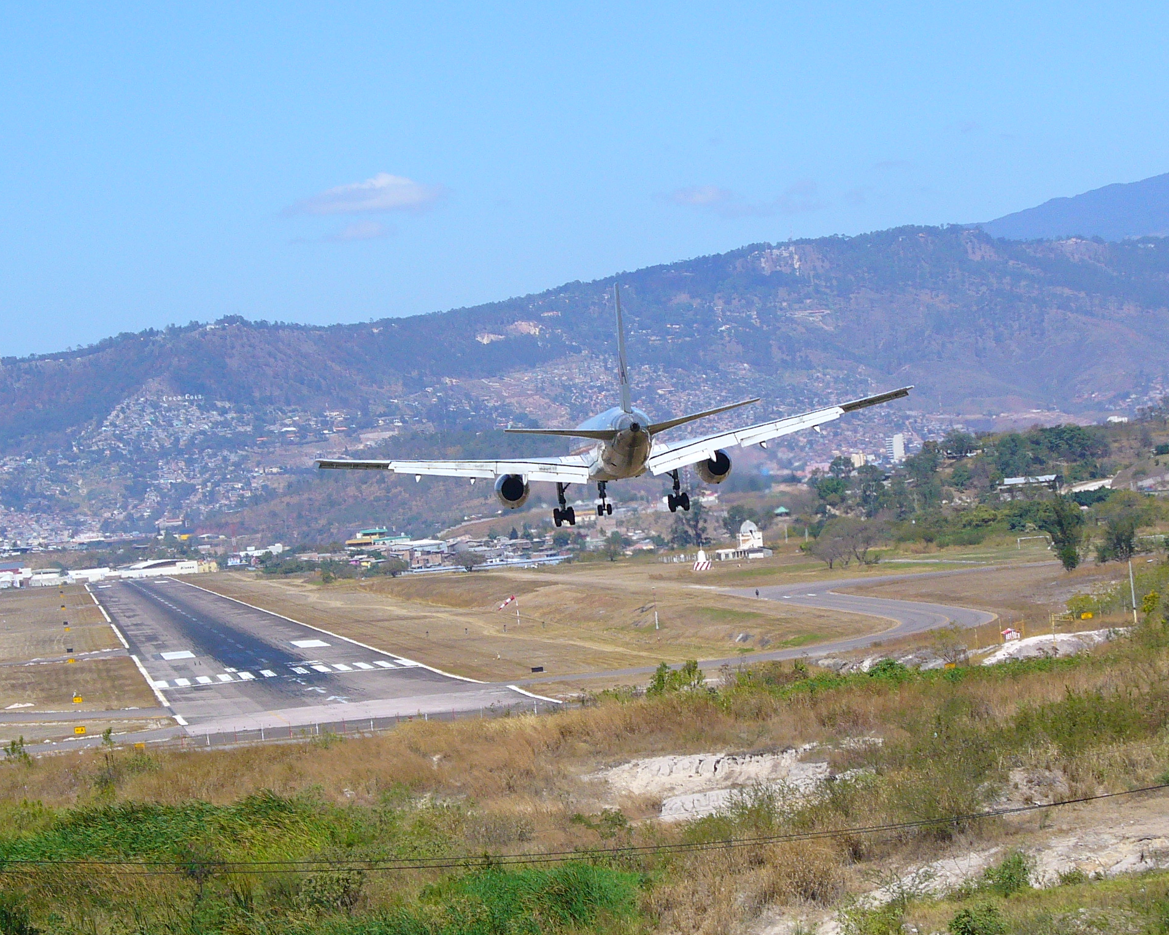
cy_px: 469
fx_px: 4394
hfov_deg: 15.2
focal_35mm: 127
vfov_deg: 12.1
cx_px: 552
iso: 80
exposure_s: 1/320
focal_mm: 14.5
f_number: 6.8
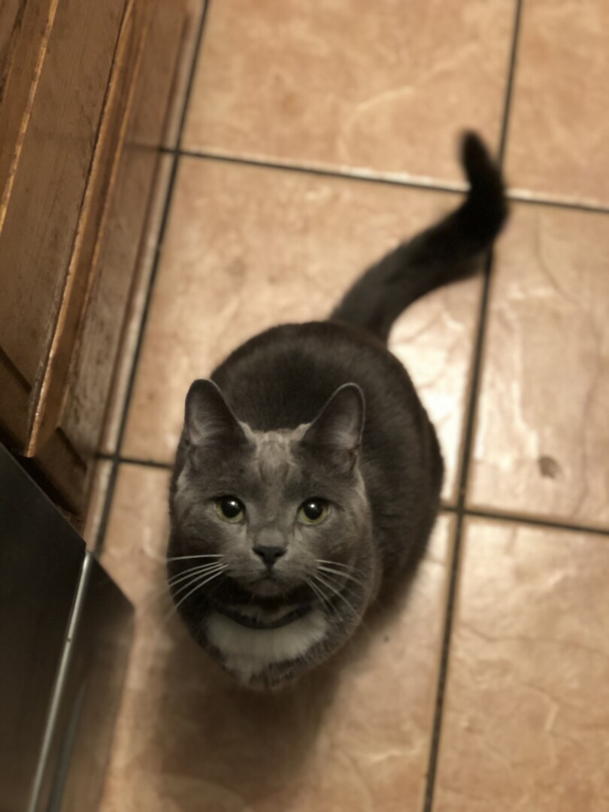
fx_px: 1220
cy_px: 406
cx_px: 304
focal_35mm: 52
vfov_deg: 36.8
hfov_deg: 28.0
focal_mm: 6
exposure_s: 1/9
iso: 160
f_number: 2.4
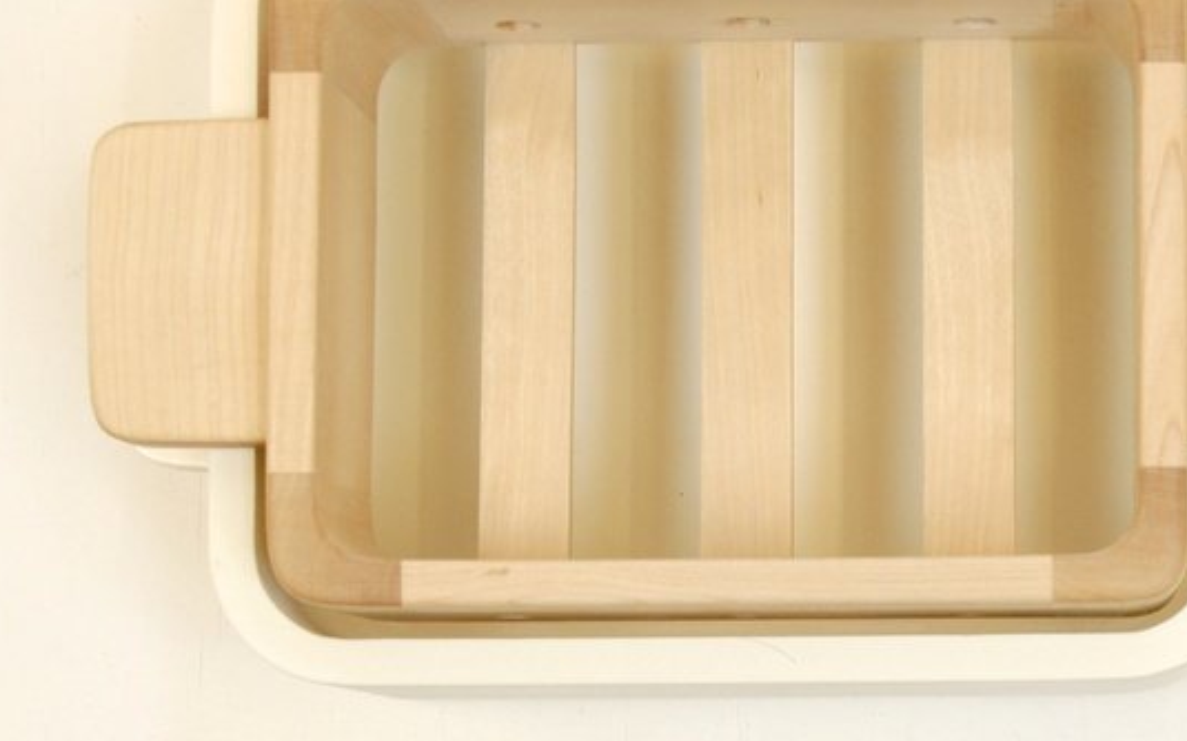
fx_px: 3363
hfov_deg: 19.6
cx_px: 1118
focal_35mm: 104
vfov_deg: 12.5
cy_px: 639
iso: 200
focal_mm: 26
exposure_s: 1/50
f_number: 5.6
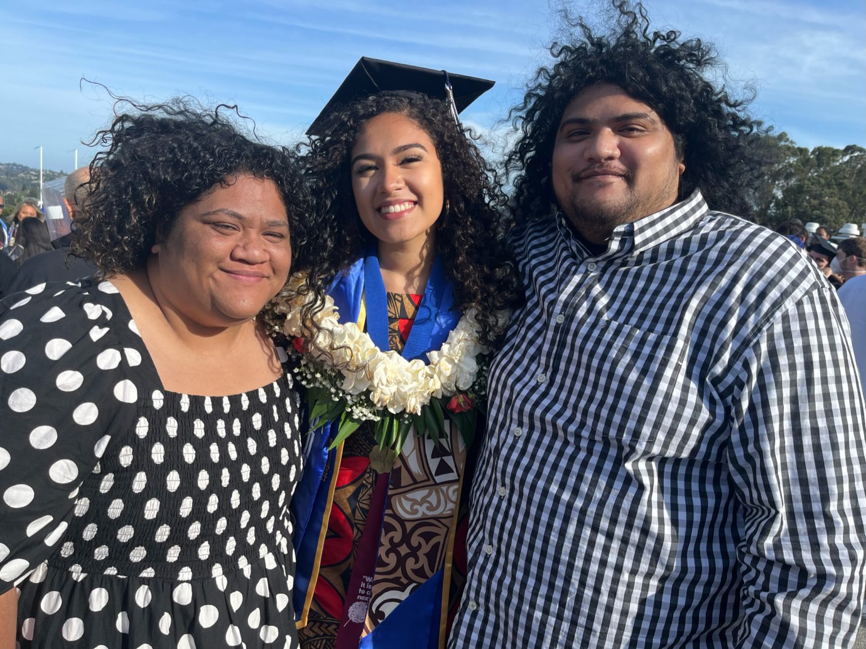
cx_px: 433
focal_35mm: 26
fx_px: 650
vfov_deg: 53.0
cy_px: 324
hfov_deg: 67.3
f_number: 1.6
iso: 50
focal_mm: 5.1
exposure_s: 1/2024
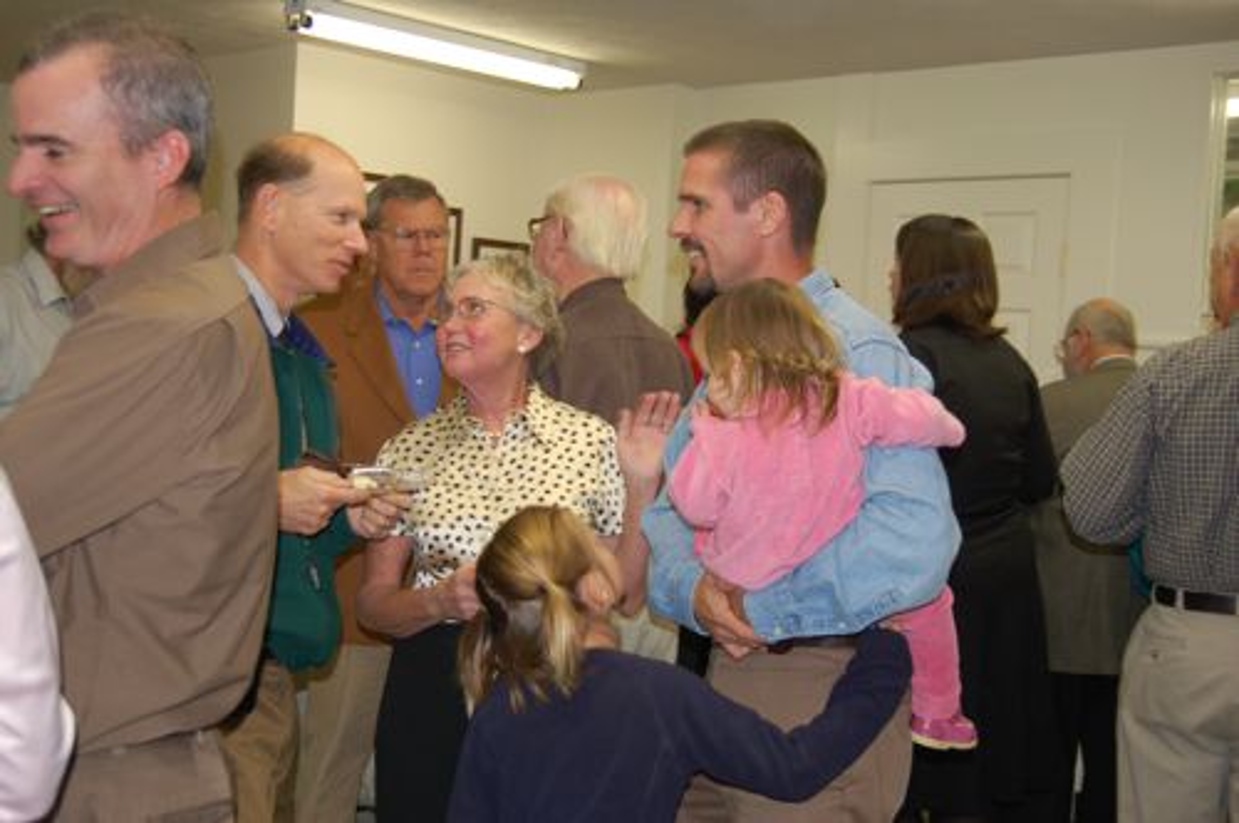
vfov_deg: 28.9
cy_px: 412
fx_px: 1598
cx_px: 620
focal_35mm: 46
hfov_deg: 42.4
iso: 400
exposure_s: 1/60
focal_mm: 31
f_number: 4.5
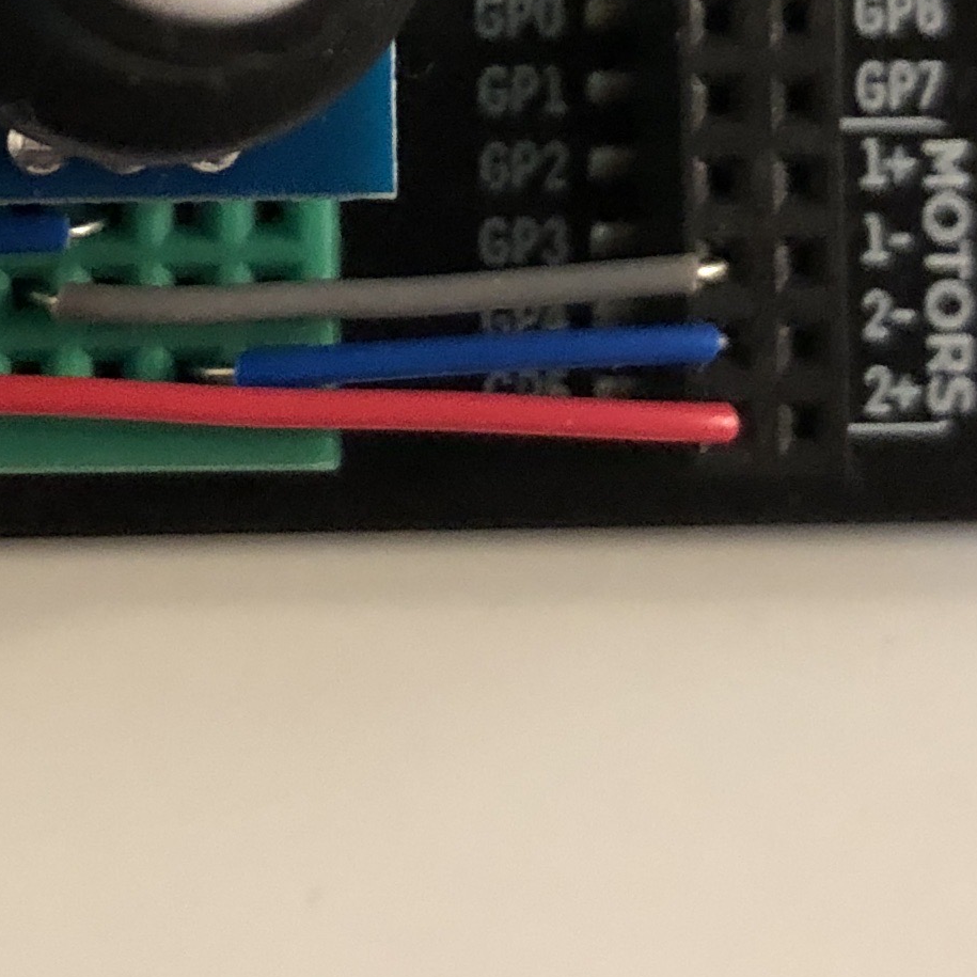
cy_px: -127
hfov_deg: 15.7
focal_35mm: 109
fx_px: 3481
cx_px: 45
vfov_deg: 15.5
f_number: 1.8
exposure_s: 1/4
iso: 100
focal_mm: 4
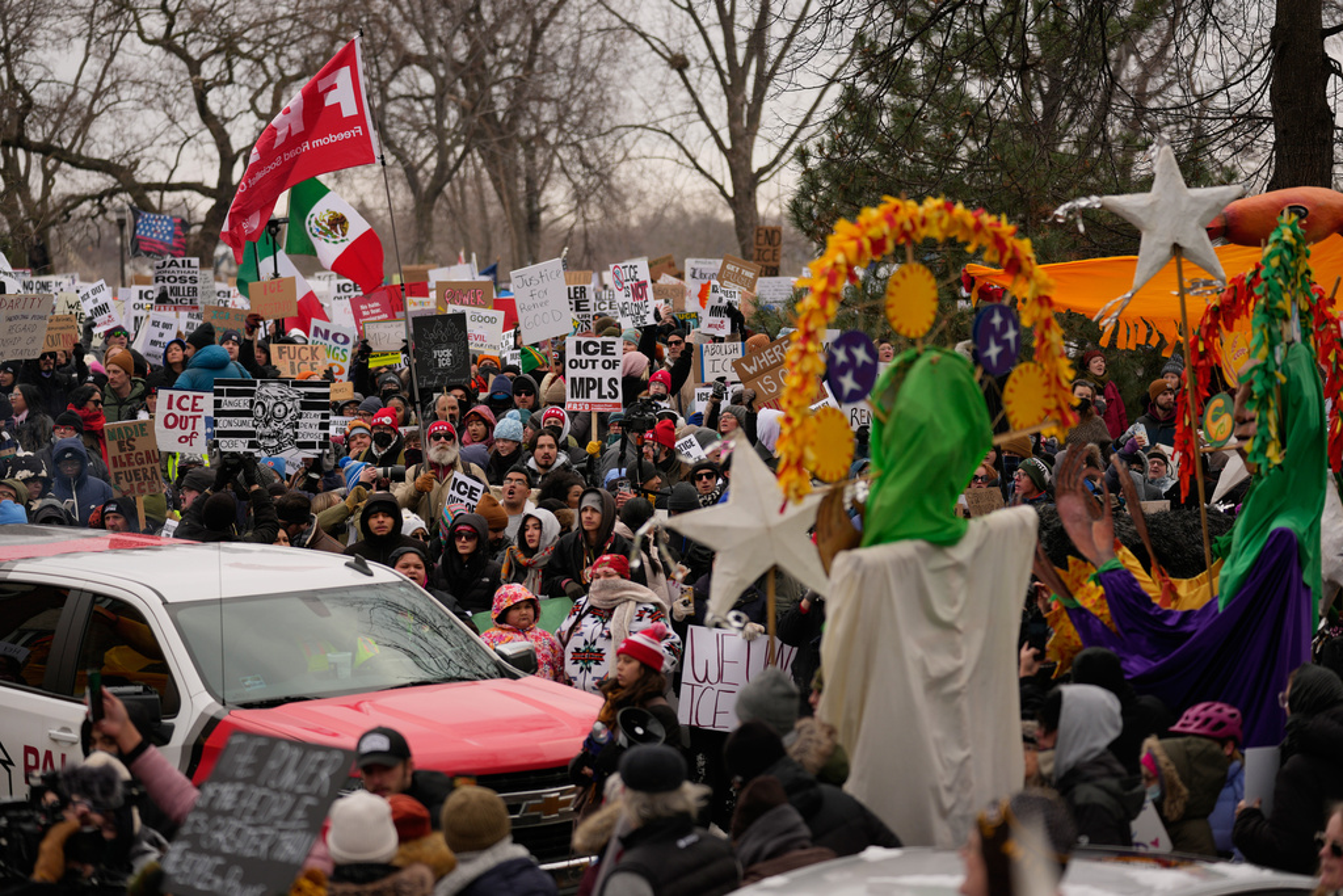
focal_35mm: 111
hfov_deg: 18.4
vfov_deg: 12.3
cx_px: 672
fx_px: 4141
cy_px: 448
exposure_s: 1/1250
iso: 160
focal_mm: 111
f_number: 2.8
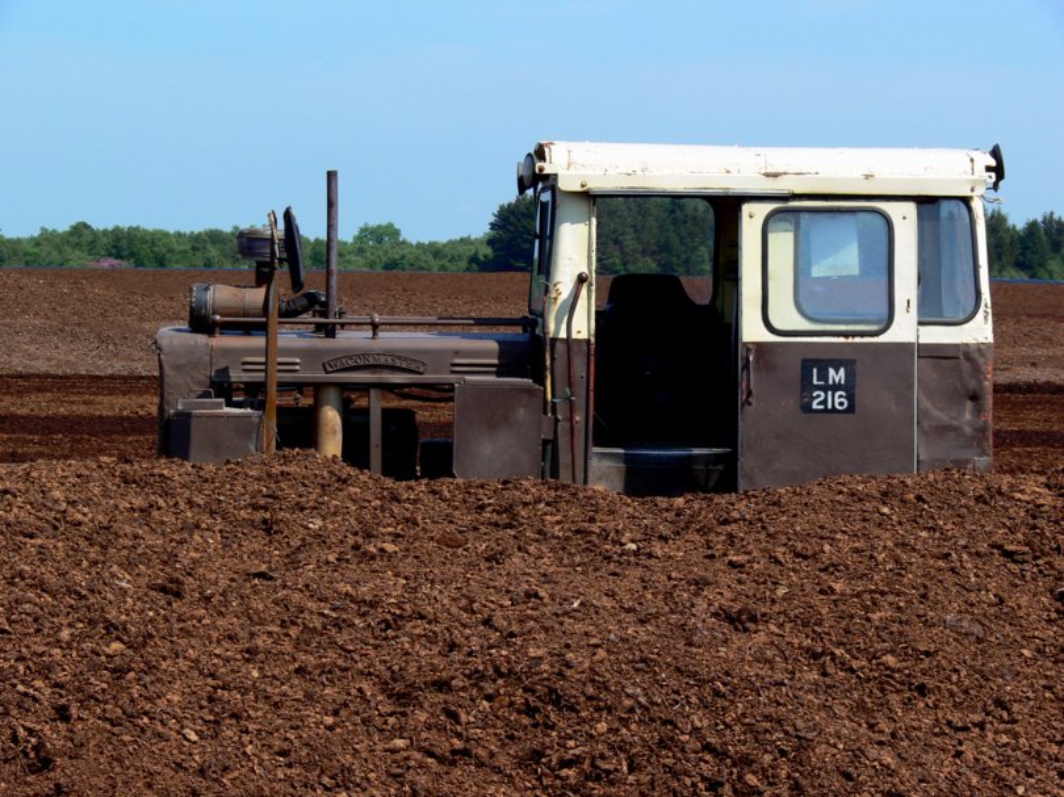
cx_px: 532
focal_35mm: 114
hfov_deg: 17.3
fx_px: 3503
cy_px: 398
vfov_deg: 13.0
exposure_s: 1/250
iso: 80
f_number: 5.6
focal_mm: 24
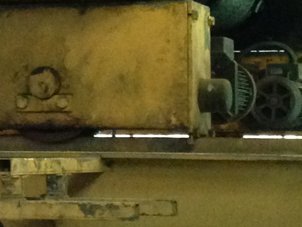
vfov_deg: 8.0
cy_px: -1
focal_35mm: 185
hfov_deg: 10.6
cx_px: -7
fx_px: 1615
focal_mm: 4.12
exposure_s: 1/20
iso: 400
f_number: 2.4
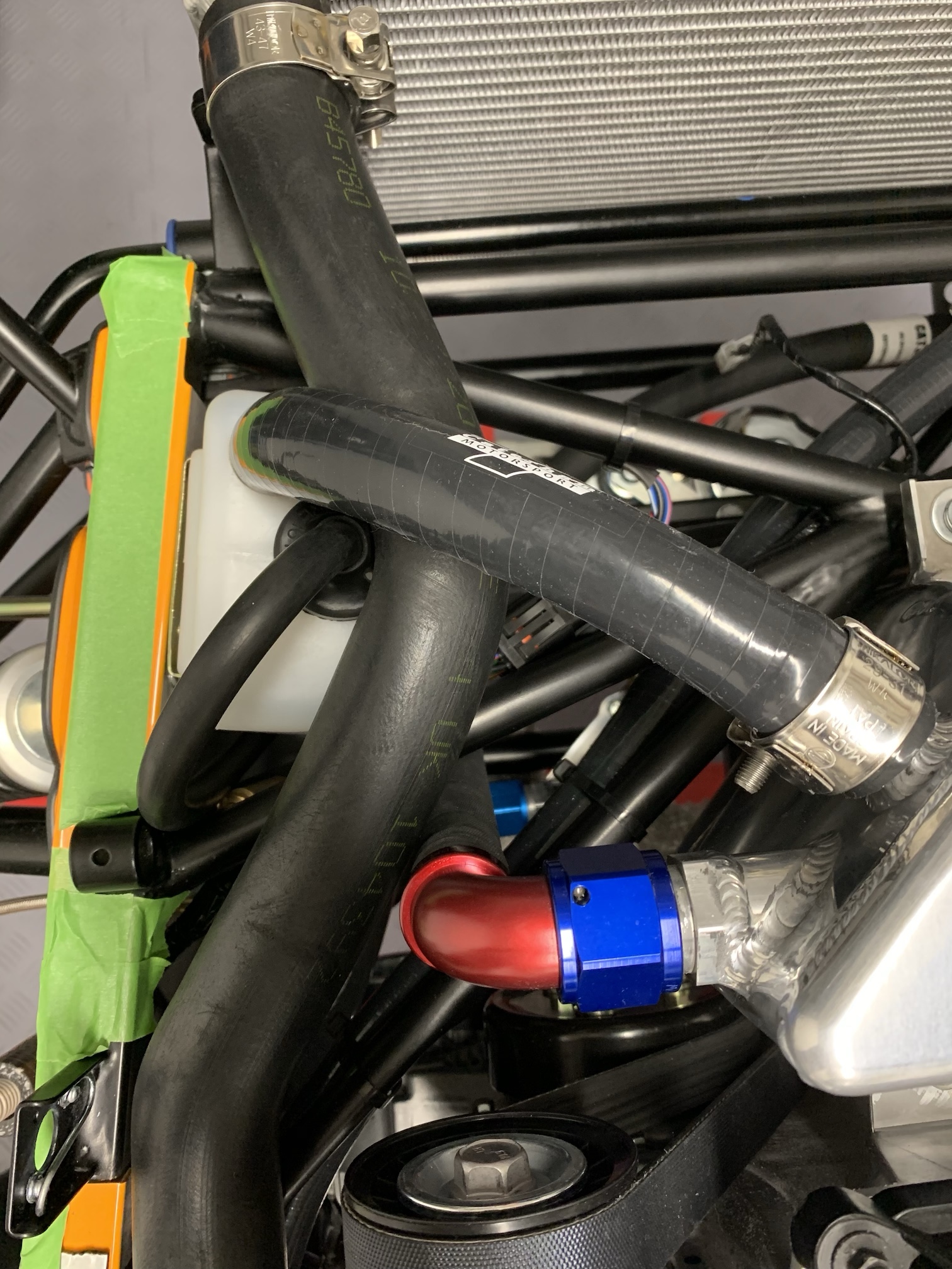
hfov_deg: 53.1
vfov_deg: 67.3
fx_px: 953
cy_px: 634
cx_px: 476
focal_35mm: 26
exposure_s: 1/50
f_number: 1.8
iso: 250
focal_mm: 4.25
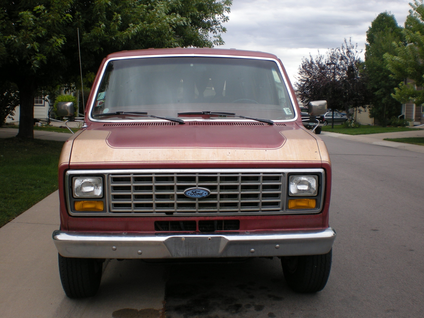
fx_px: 465
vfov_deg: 37.7
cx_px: 212
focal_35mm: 38
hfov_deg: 49.0
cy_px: 159
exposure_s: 1/140
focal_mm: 6.3
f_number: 4.6
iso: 64
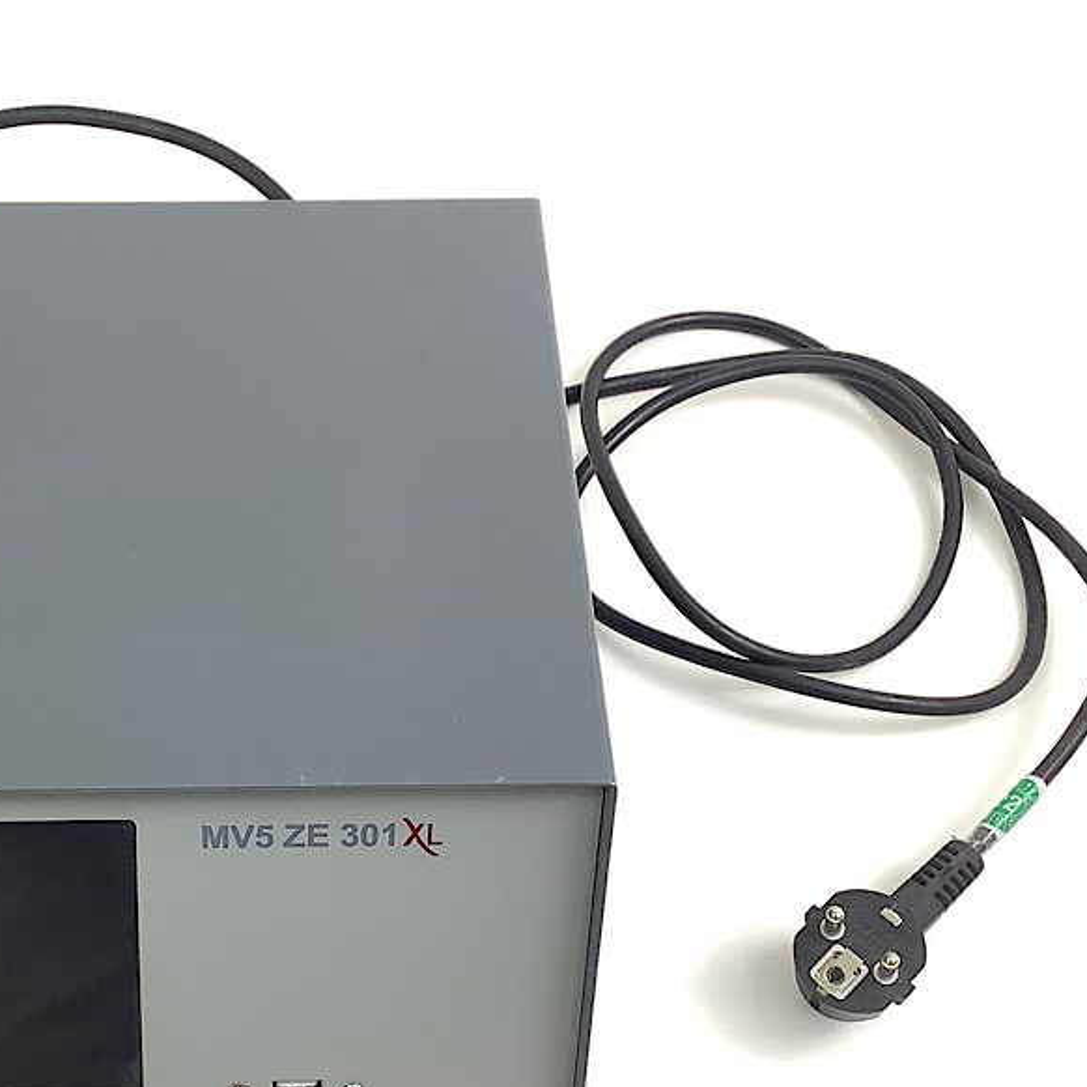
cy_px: 764
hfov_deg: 30.0
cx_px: 246
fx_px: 1990
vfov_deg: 30.2
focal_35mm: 56
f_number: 2.4
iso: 50
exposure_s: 1/50
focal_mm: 3.3
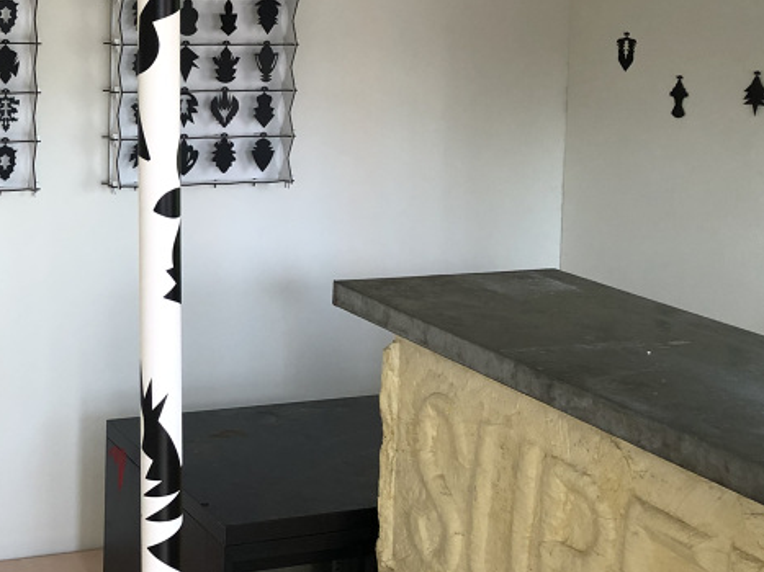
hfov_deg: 31.0
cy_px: 150
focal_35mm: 60
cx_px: 101
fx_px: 1324
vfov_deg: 24.2
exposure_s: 1/30
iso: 25
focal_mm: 3.99
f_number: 1.8
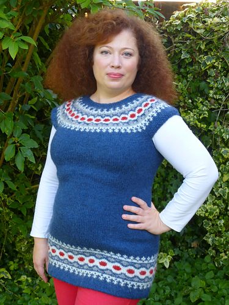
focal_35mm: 65
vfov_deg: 29.8
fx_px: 573
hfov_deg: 22.6
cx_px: 114
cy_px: 152
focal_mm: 11.7
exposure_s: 1/60
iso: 200
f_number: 4.6
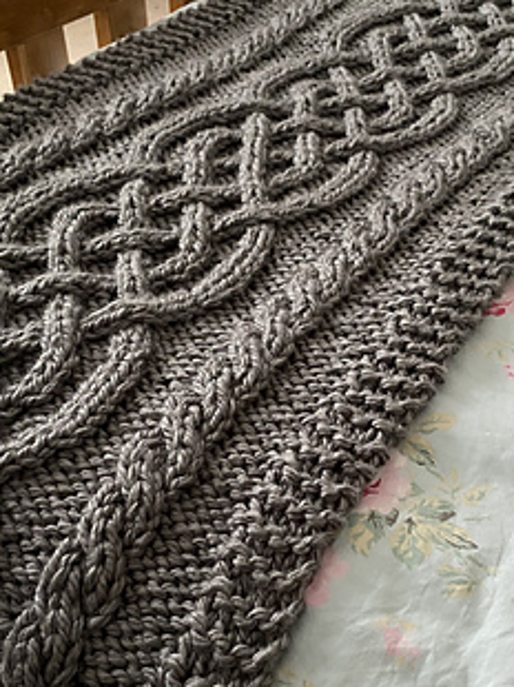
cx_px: 302
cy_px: 454
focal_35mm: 42
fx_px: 833
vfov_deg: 44.2
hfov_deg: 34.2
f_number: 1.8
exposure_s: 1/30
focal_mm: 4.25
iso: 800
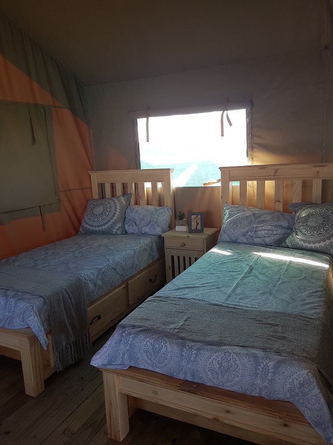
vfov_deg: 67.3
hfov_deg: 53.1
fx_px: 333
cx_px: 166
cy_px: 222
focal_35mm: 26
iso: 64
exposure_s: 1/100
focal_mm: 4.2
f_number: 1.7
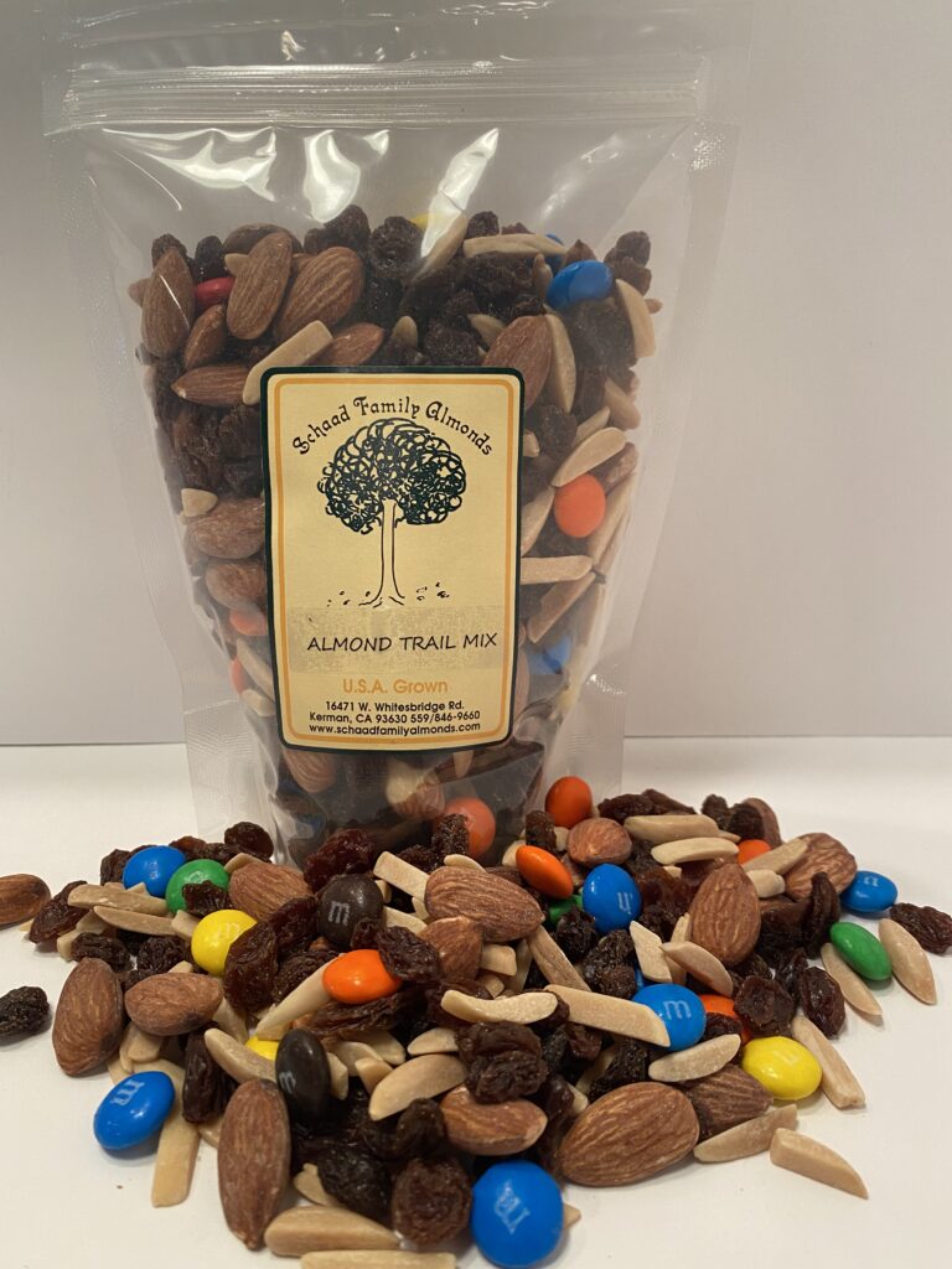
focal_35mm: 26
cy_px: 634
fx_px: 953
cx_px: 476
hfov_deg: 53.1
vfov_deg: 67.3
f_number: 1.8
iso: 100
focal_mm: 4.25
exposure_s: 1/60
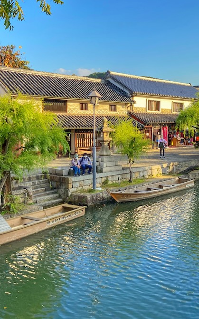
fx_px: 321
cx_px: 164
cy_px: 160
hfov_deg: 33.2
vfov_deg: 52.8
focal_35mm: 37
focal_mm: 4.25
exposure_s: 1/423
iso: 32
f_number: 1.8
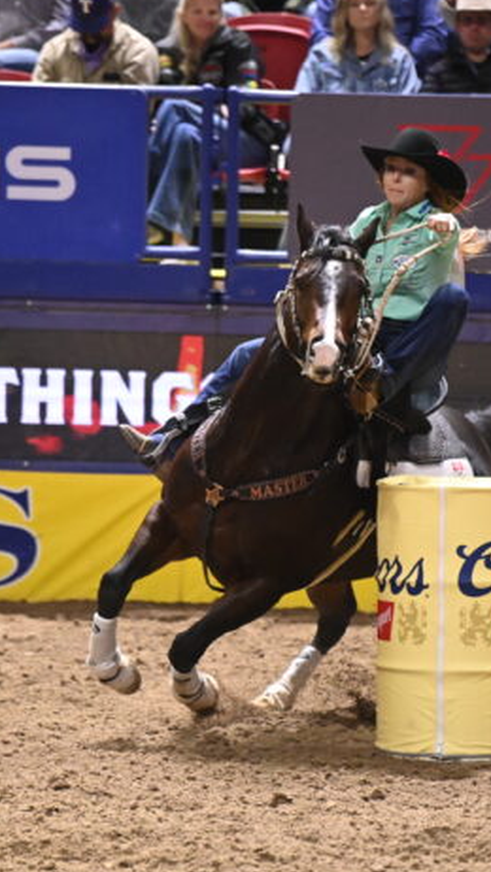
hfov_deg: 3.7
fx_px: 7658
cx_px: 327
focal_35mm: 331
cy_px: 425
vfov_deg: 6.5
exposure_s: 1/1600
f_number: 2.8
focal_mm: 190
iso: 10000
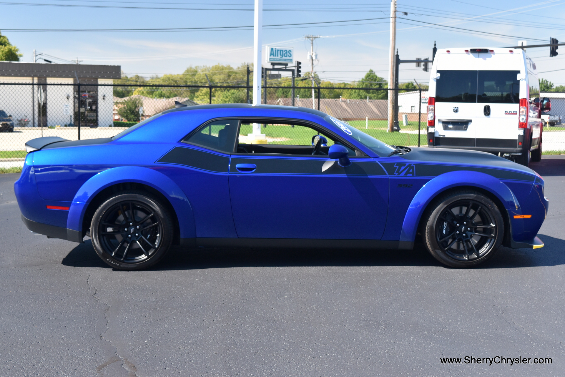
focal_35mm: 51
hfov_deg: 38.9
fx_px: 801
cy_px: 188
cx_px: 282
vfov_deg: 26.5
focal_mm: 34
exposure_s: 1/200
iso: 400
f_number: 7.1
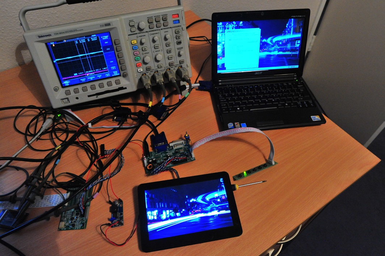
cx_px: 192
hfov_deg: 73.8
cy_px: 128
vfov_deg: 53.1
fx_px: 256
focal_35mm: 24
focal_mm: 24
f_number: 8
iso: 3200
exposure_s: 1/40
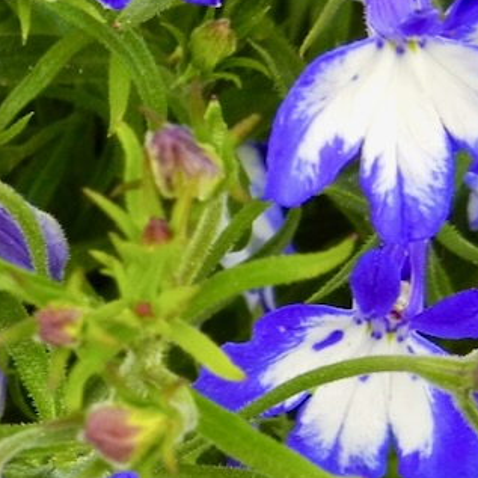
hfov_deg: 25.3
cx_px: 372
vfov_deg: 25.3
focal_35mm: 67
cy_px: 93
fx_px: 1047
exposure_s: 1/204
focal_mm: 5.4
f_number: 3.5
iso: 160
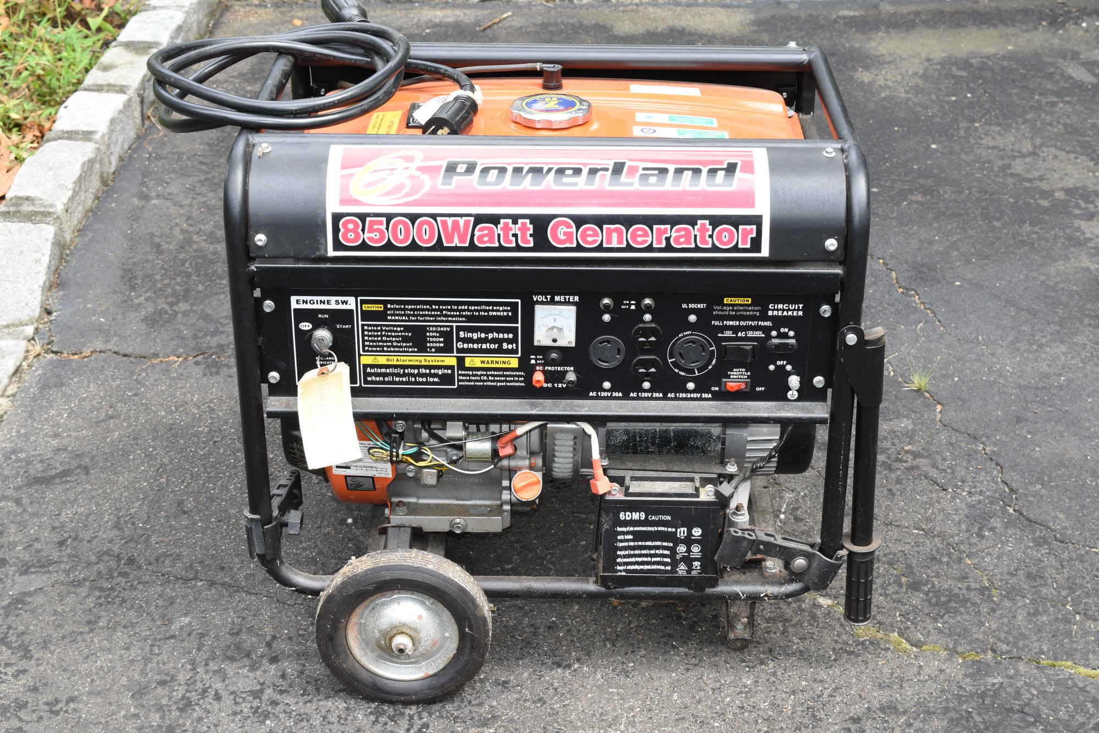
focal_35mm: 57
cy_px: 366
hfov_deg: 35.1
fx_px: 1740
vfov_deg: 23.8
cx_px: 550
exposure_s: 1/125
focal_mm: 38
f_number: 8
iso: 400
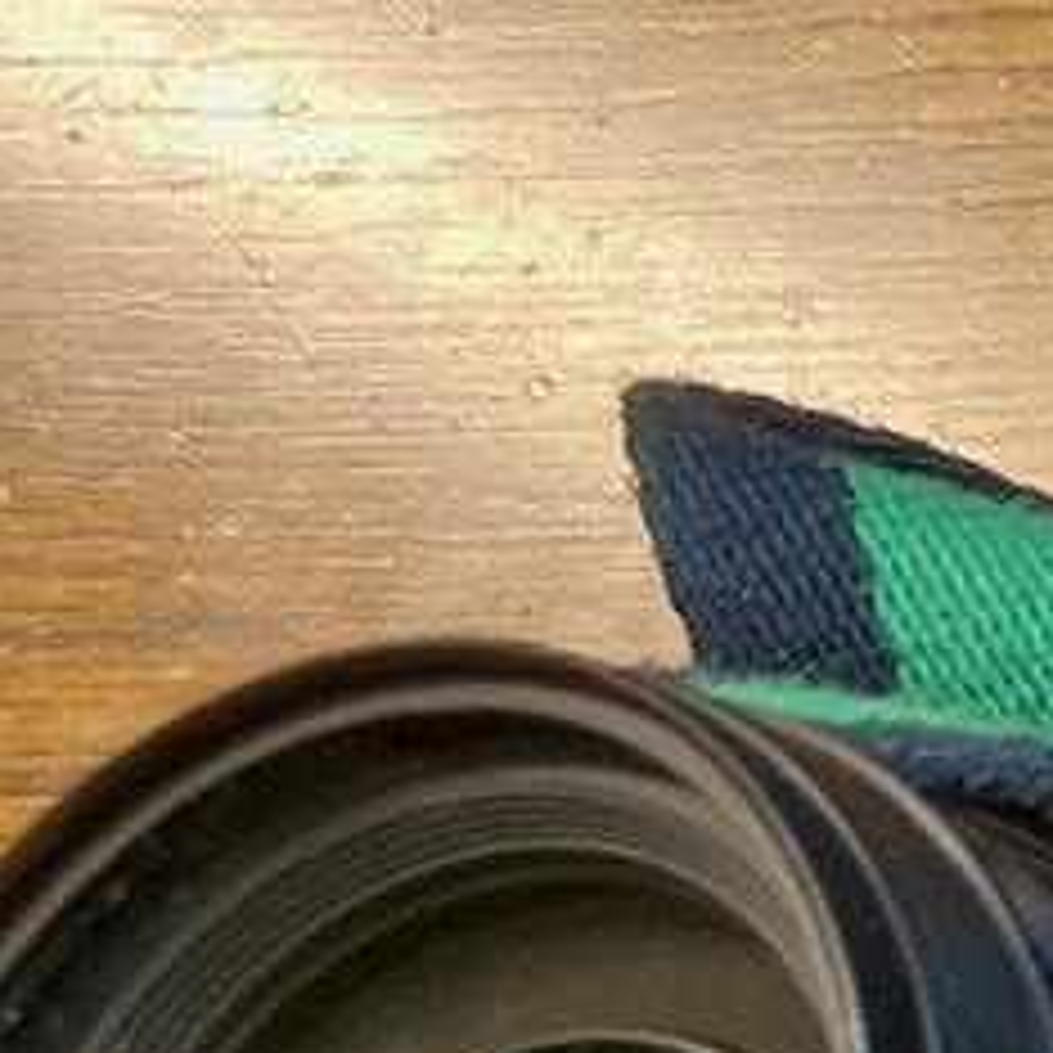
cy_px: 1197
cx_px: 2691
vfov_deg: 13.4
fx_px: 4371
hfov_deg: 11.1
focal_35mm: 127
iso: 200
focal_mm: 3.99
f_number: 1.8
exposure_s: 1/60
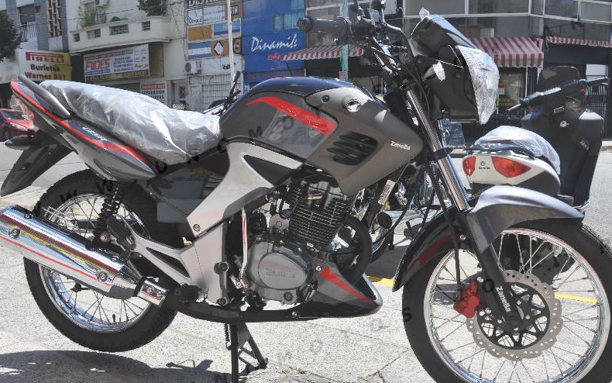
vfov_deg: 37.3
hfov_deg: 56.7
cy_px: 192
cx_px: 307
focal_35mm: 34
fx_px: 567
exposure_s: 1/160
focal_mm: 22
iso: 200
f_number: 13
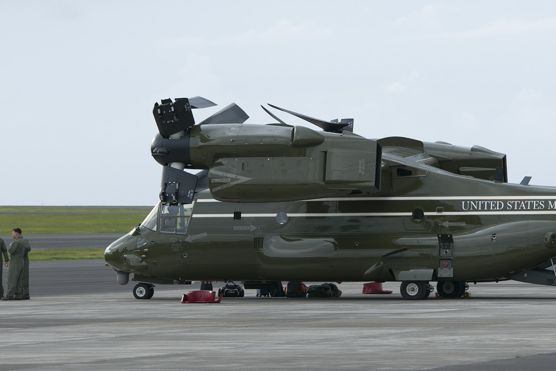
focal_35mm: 217
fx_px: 3351
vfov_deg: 6.3
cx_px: 385
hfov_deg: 9.5
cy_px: 163
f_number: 5
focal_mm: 135
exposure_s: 1/320
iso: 200
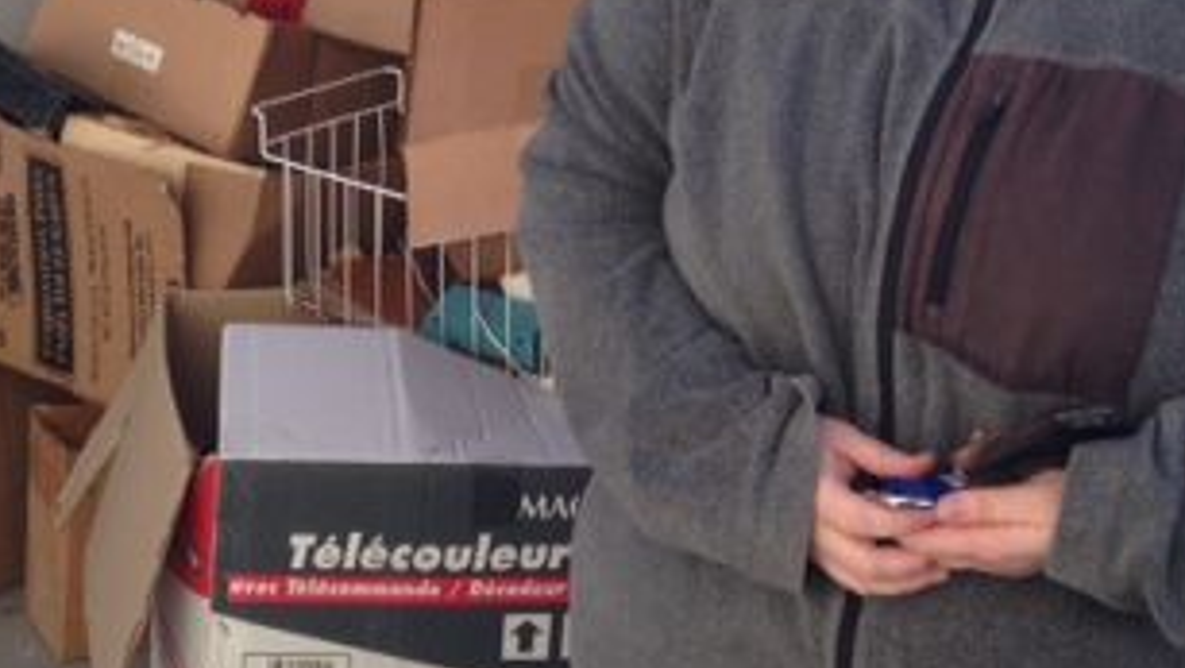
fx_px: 2358
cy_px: 8
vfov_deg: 15.8
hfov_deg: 28.2
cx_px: 506
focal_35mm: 75
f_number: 2.4
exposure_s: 1/313
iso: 50
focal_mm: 4.12
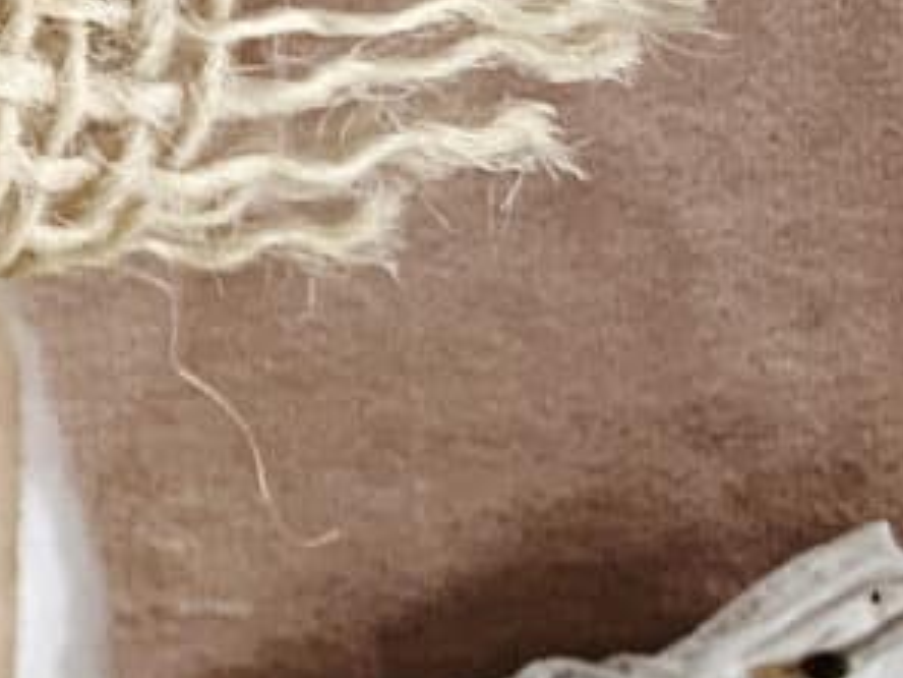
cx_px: -1870
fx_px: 4696
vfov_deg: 7.9
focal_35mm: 180
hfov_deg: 8.8
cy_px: -602
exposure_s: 1/100
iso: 32
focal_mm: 4.25
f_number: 1.8
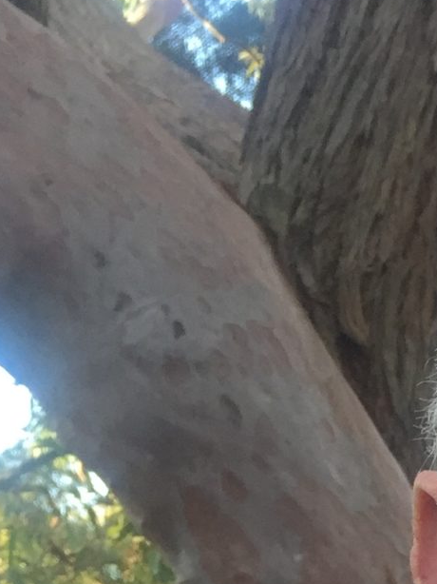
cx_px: 786
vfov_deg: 14.8
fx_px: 2038
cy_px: 944
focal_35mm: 121
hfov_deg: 11.4
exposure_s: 1/100
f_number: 2.2
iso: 40
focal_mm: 4.15
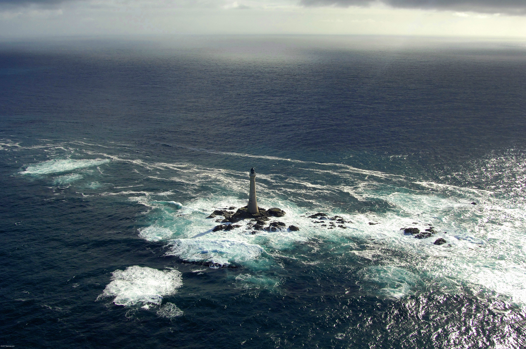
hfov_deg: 53.2
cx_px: 263
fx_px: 525
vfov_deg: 36.8
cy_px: 174
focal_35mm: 36
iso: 400
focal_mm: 24
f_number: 9
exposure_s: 1/1000
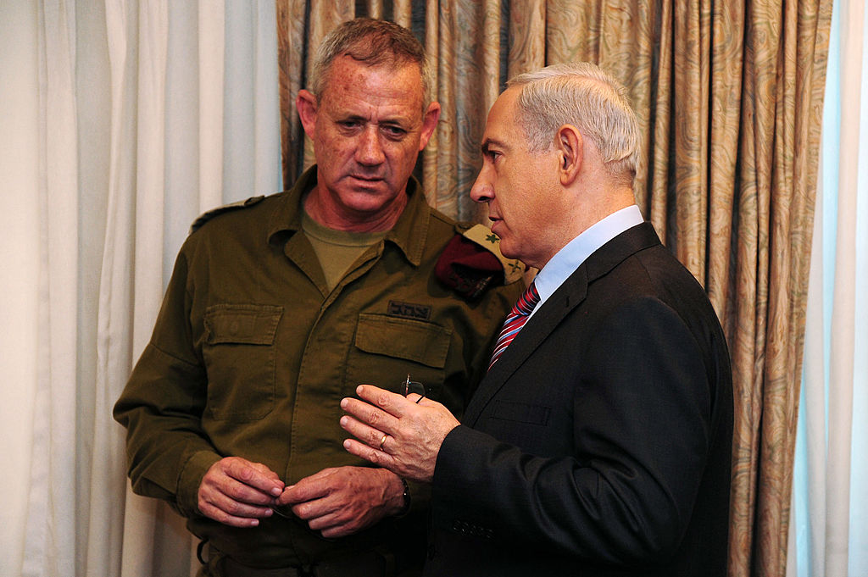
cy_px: 288
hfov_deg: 27.0
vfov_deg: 18.2
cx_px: 434
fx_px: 1807
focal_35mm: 75
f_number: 4.5
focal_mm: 75
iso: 1000
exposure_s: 1/80
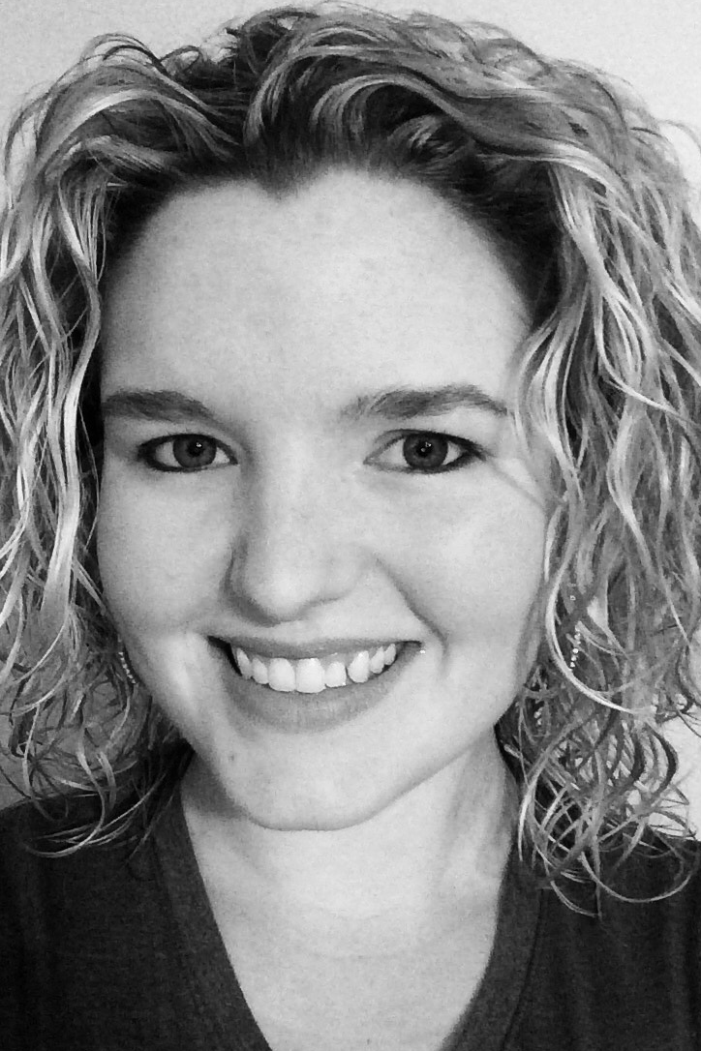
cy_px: 583
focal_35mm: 38
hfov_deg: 35.1
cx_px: 349
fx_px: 1110
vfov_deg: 50.6
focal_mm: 2.15
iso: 800
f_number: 2.4
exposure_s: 1/15
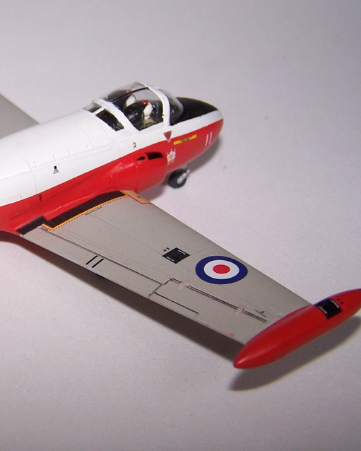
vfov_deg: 30.5
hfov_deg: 23.9
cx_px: 30
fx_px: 827
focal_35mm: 62
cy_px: 223
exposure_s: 1/60
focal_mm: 6.3
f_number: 2.8
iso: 80
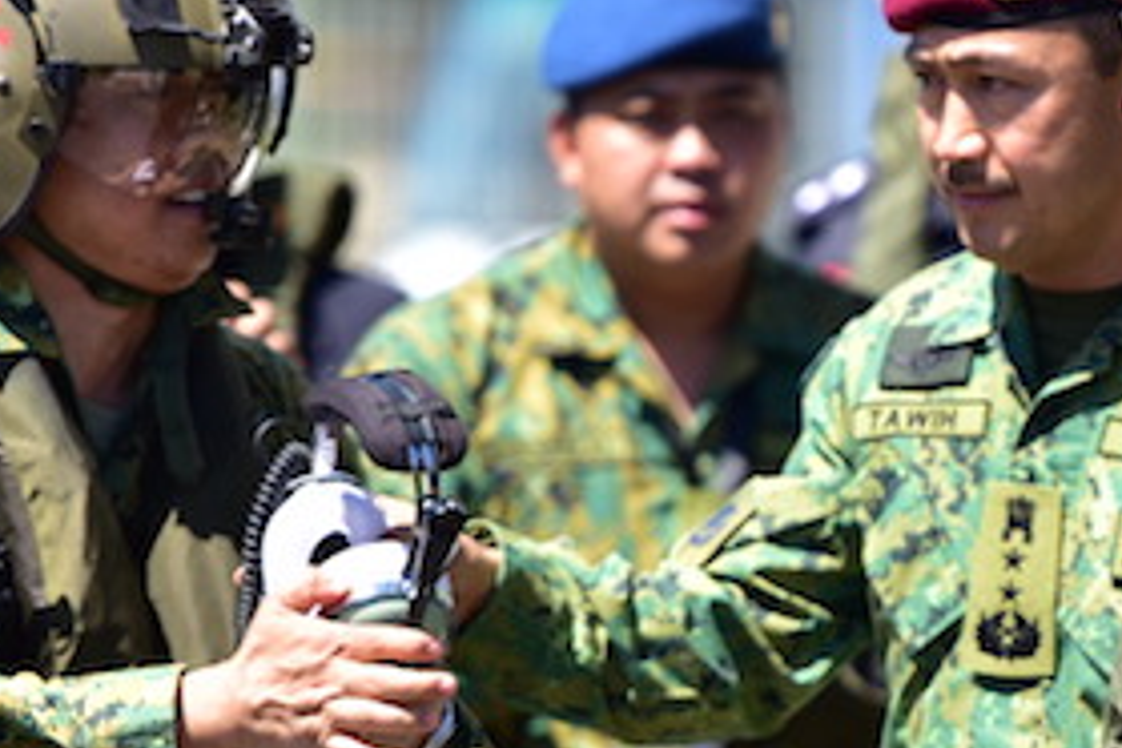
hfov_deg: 3.8
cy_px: 668
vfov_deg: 2.5
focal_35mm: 545
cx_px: 1158
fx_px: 16985
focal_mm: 190
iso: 400
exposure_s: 1/3200
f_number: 2.8
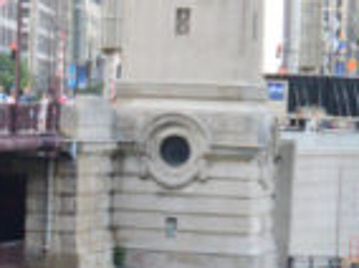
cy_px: 185
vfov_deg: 7.6
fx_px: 2019
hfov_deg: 9.5
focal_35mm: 195
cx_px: -349
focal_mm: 24
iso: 800
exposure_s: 1/100
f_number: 9
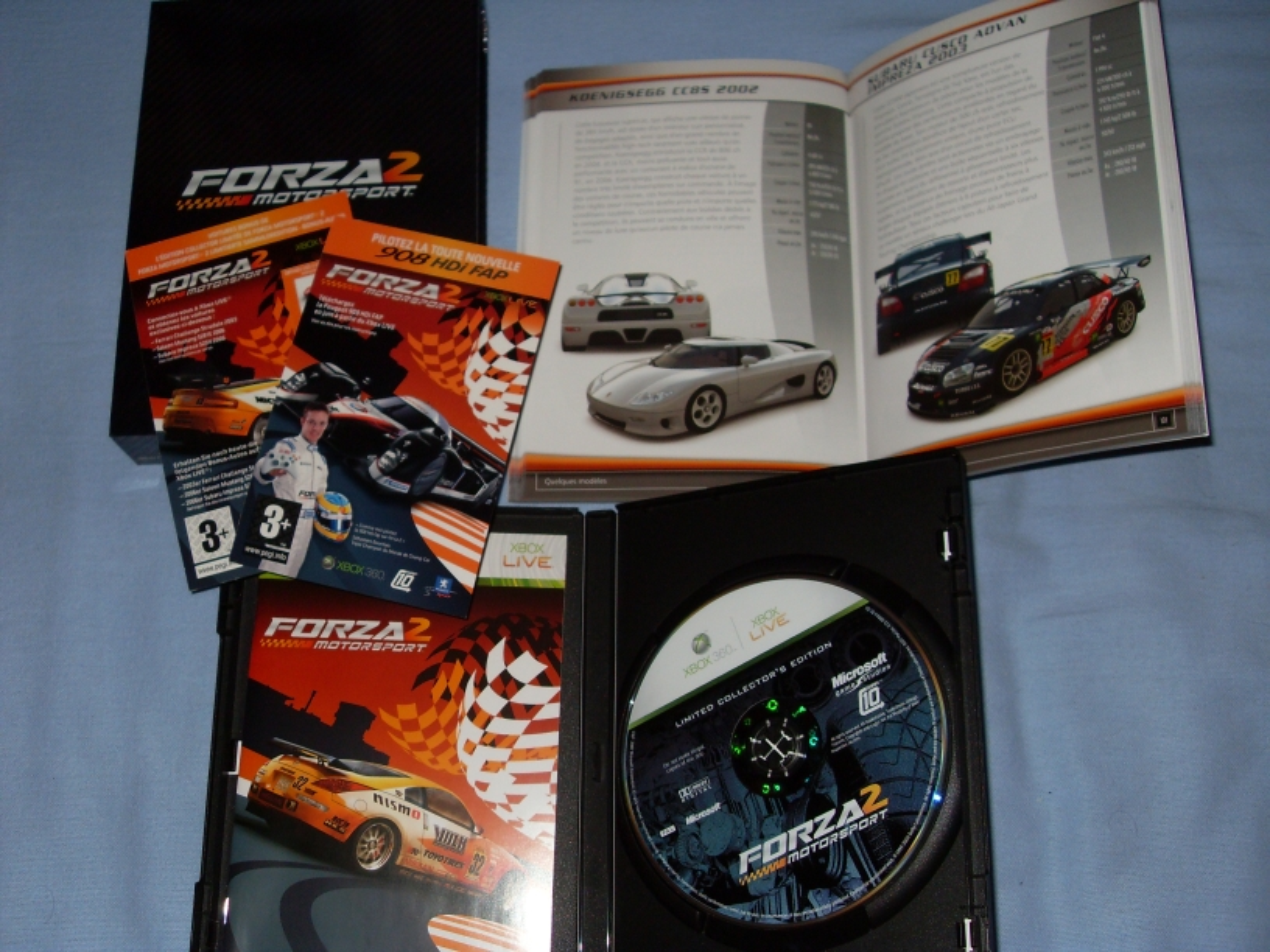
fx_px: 1357
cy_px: 476
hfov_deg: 50.1
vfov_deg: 38.7
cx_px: 635
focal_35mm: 37
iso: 100
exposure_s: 1/45
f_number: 2.8
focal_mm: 6.3
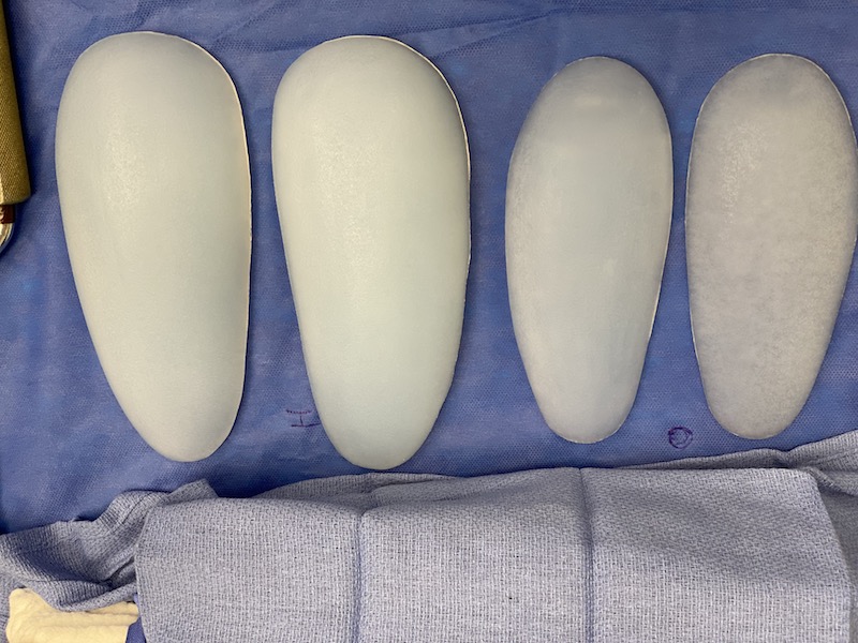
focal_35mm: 52
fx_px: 1289
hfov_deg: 36.8
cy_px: 322
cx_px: 429
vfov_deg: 28.0
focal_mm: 6
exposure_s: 1/120
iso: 80
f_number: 2
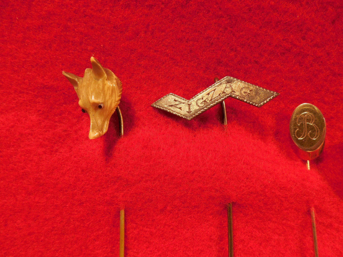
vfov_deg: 54.9
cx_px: 172
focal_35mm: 25
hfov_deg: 69.4
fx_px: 248
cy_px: 128
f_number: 3.3
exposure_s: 1/250
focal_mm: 4.5
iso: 220
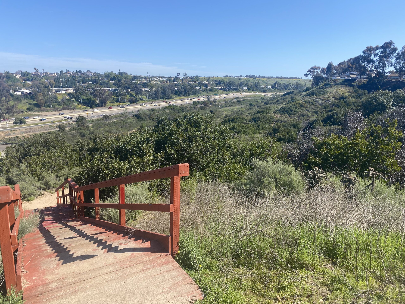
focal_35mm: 26
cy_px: 152
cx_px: 202
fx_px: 304
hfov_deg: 67.3
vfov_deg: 53.1
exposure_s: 1/2066
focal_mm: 4.25
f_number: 1.8
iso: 32
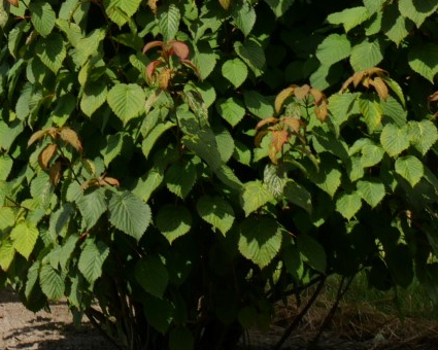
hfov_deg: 13.0
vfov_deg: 10.8
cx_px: -237
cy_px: -107
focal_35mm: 139
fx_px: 1802
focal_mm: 21
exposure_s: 1/400
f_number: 8
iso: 200
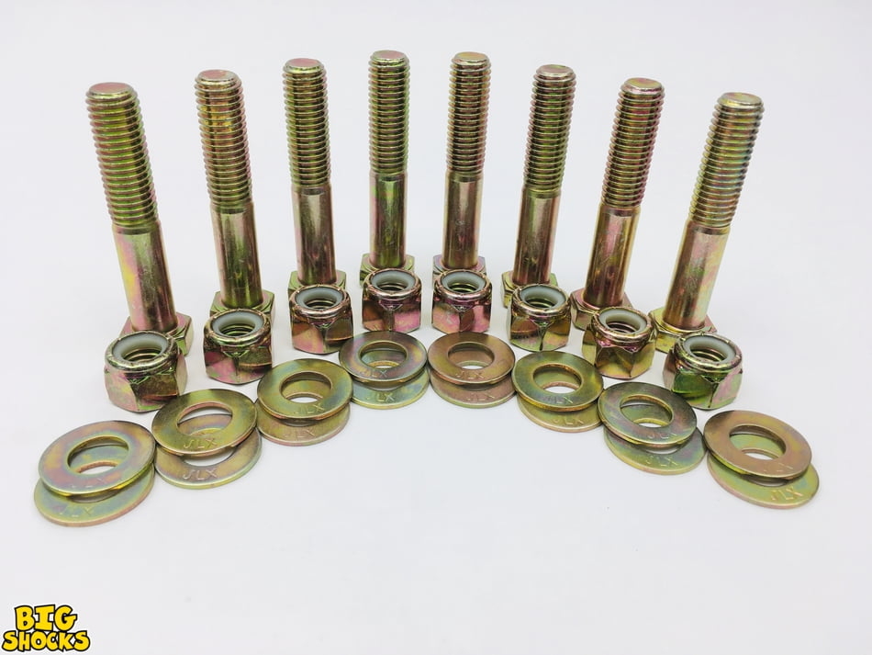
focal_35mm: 29
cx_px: 436
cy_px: 328
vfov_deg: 48.2
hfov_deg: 61.6
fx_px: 731
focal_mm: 4.15
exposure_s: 1/120
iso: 25
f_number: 2.2
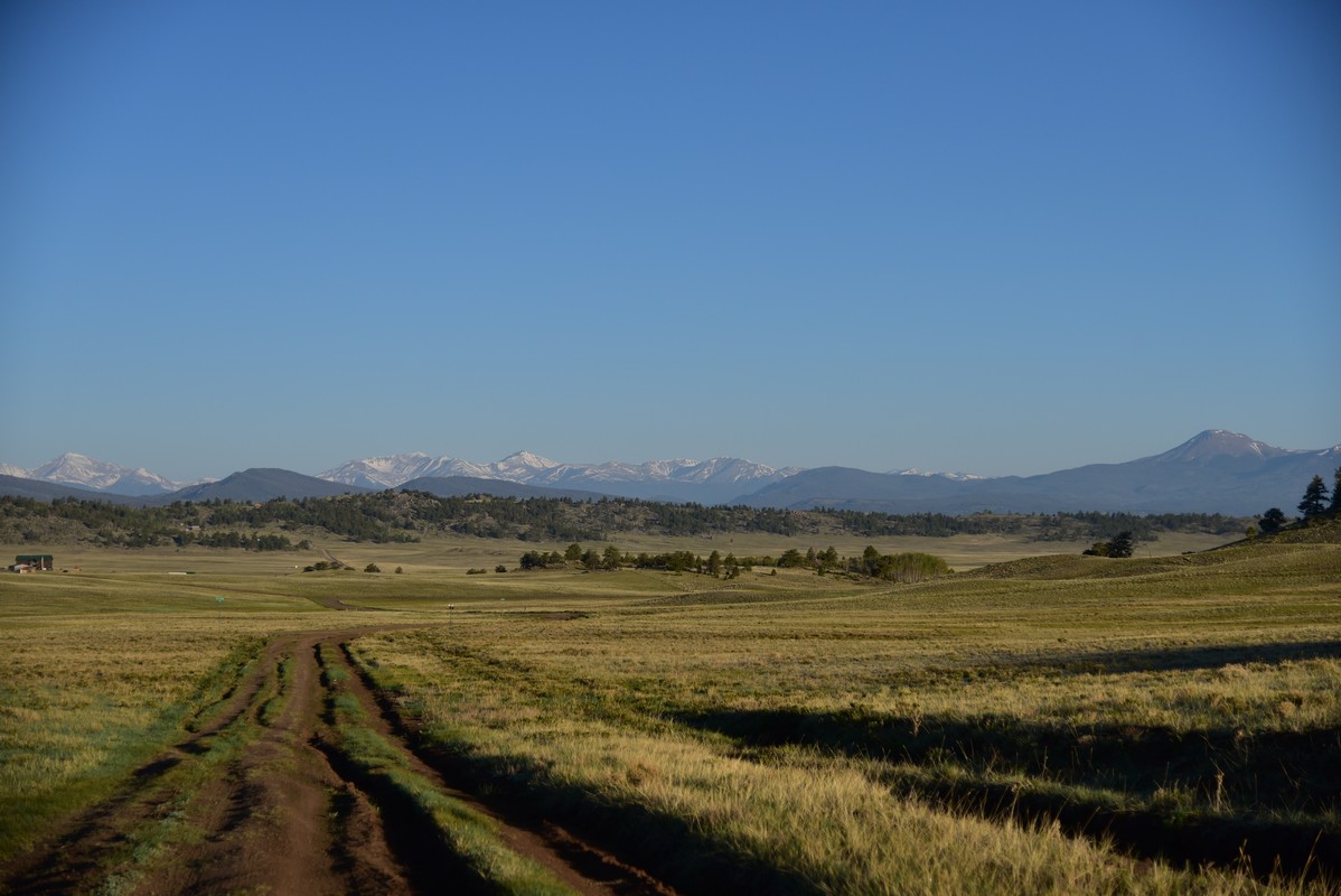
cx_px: 670
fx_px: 2311
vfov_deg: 21.9
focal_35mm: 62
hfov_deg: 32.4
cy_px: 448
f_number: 4
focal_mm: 62
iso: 320
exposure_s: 1/4000
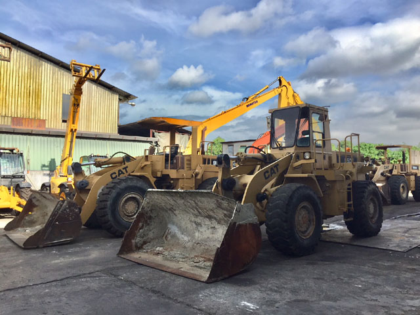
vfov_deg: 48.2
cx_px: 210
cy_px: 158
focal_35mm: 29
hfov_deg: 61.7
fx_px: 352
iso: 32
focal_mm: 4.15
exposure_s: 1/1582
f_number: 2.2
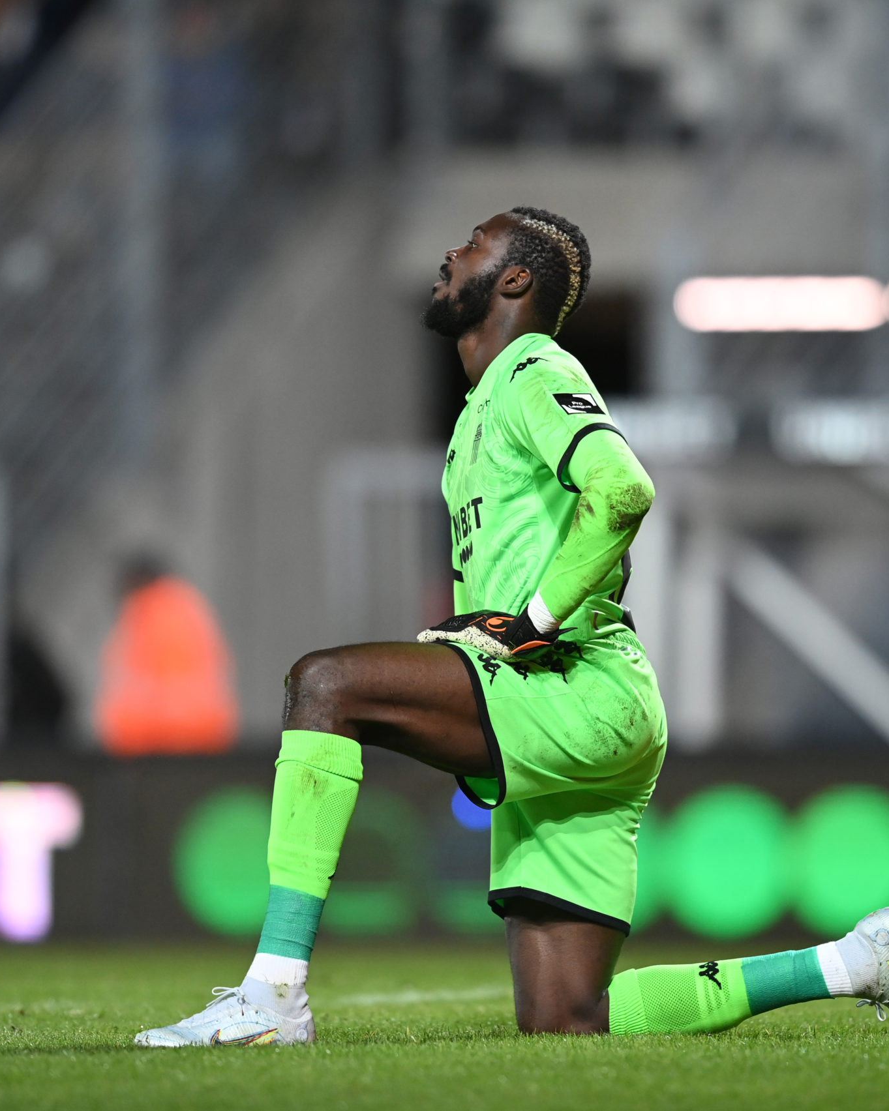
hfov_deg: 2.7
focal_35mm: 564
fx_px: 18551
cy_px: 555
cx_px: 546
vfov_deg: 3.4
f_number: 4
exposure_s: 1/1600
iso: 3200
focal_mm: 400
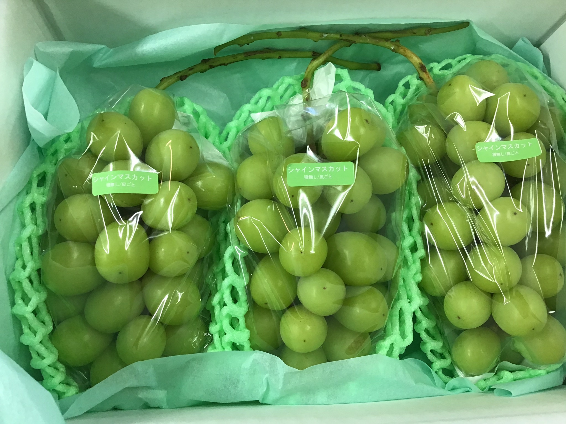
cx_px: 283
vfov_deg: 45.4
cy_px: 212
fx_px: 507
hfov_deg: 58.4
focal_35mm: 31
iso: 32
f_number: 2.4
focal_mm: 3.3
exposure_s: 1/33
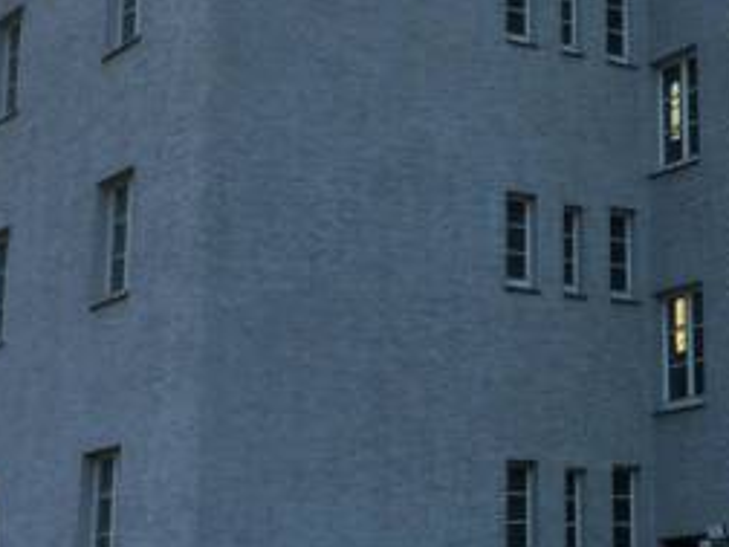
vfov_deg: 16.0
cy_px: 171
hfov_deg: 20.4
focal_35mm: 92
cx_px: 796
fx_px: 1937
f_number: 2.2
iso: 25
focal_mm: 4.15
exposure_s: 1/346
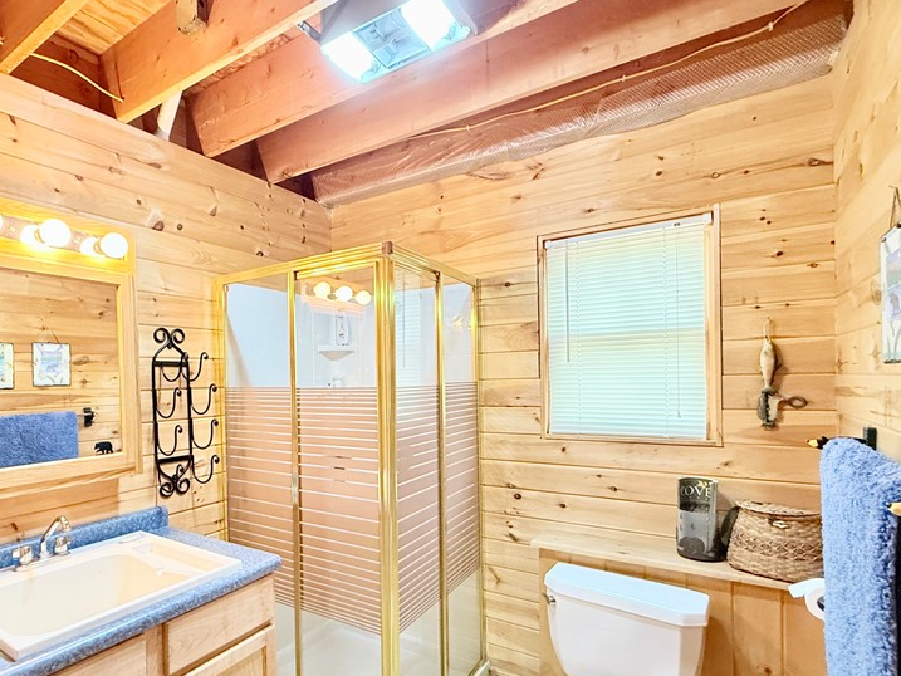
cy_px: 388
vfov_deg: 65.6
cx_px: 332
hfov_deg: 80.1
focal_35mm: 20
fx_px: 521
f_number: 2.2
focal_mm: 2.22
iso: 500
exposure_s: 1/60
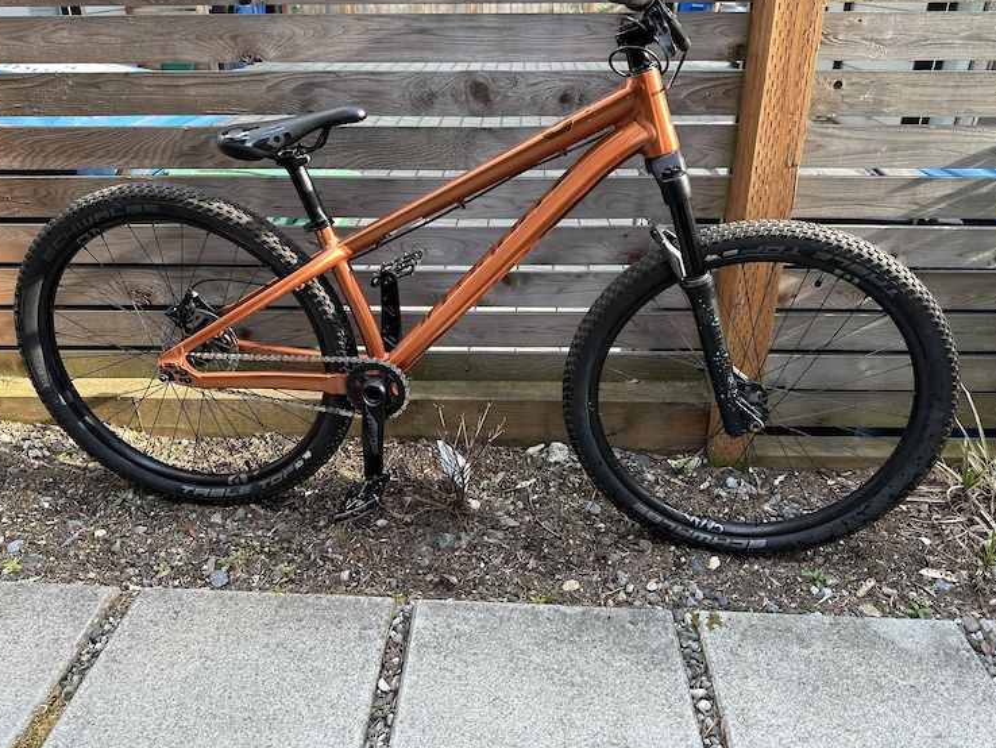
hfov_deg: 67.3
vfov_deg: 53.1
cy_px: 354
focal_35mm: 26
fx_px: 748
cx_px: 498
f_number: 1.78
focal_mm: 6.86
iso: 80
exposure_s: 1/121
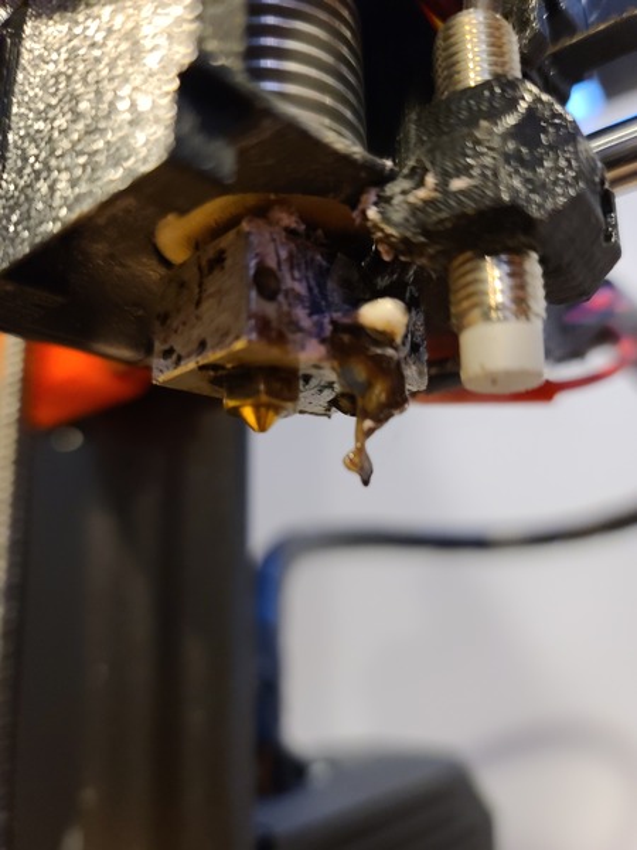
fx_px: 613
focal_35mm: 25
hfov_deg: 54.9
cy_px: 425
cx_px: 318
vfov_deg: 69.4
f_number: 1.8
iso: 500
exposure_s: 1/40
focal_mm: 7
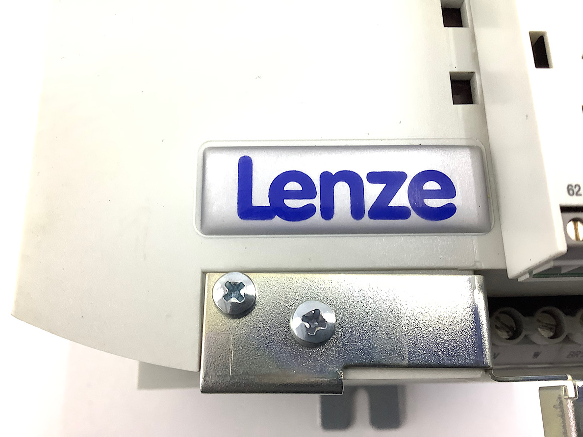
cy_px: 218
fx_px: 522
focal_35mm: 31
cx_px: 292
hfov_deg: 58.3
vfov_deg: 45.4
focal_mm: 3.3
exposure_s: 1/50
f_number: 2.4
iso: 125
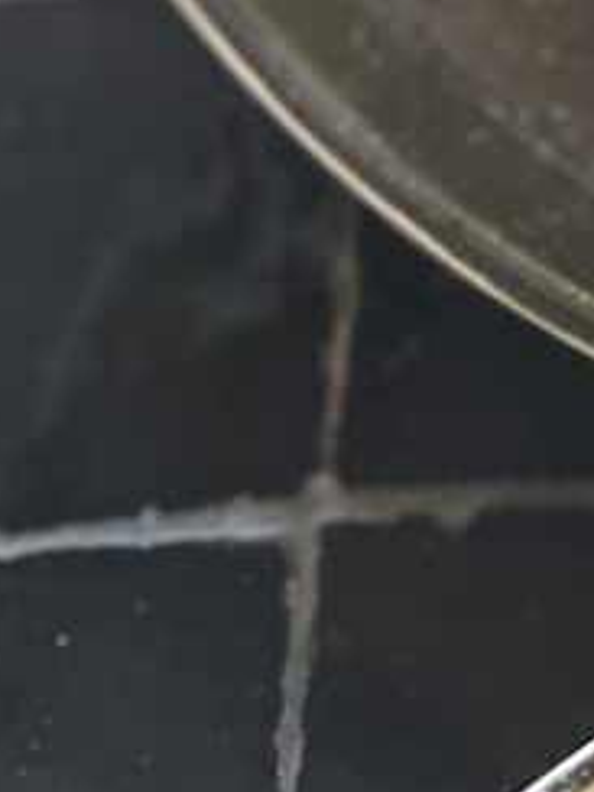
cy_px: -834
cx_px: 1143
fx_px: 2494
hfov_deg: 12.2
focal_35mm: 109
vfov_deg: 14.6
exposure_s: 1/60
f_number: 1.6
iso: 250
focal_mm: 4.2
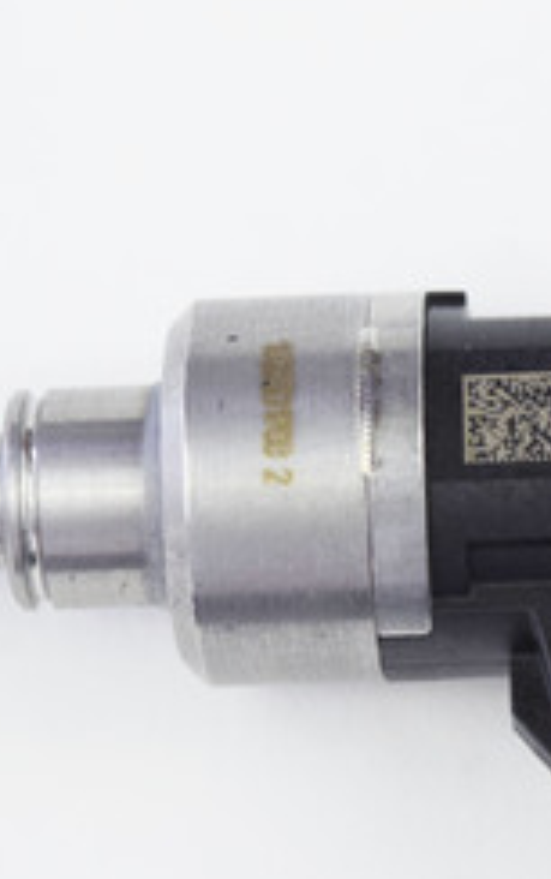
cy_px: 434
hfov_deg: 6.0
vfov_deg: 9.5
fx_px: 5281
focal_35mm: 220
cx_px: 375
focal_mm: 55
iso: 1000
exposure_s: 1/60
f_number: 5.6
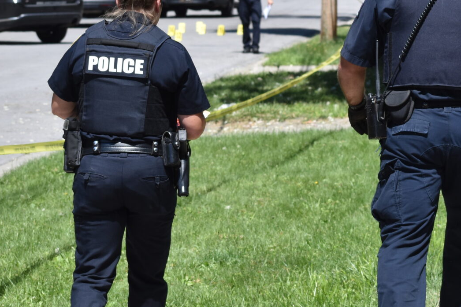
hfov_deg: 8.0
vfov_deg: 5.3
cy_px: 93
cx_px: 413
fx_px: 3290
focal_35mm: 257
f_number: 7.1
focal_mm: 70
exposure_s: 1/500
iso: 200
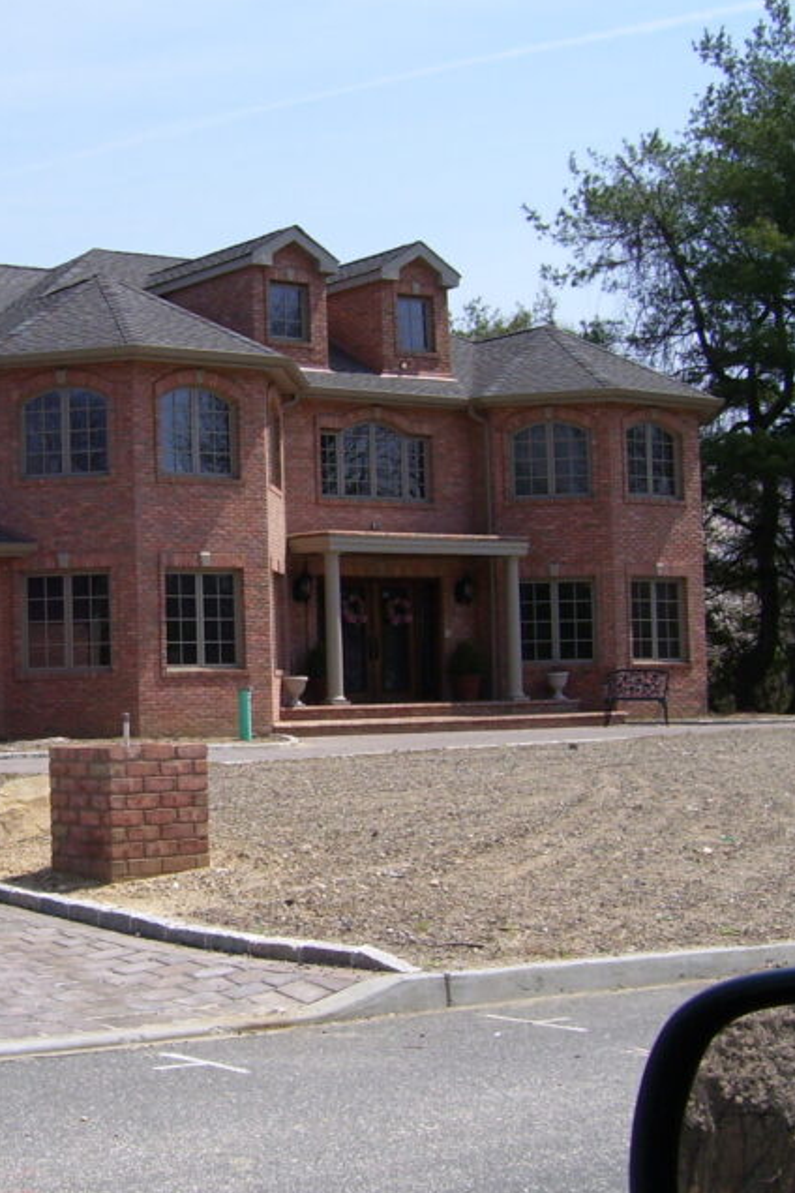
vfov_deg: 32.4
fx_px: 2054
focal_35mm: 62
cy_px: 623
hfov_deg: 21.3
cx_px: 52
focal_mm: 6
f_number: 4.8
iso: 80
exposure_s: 1/750
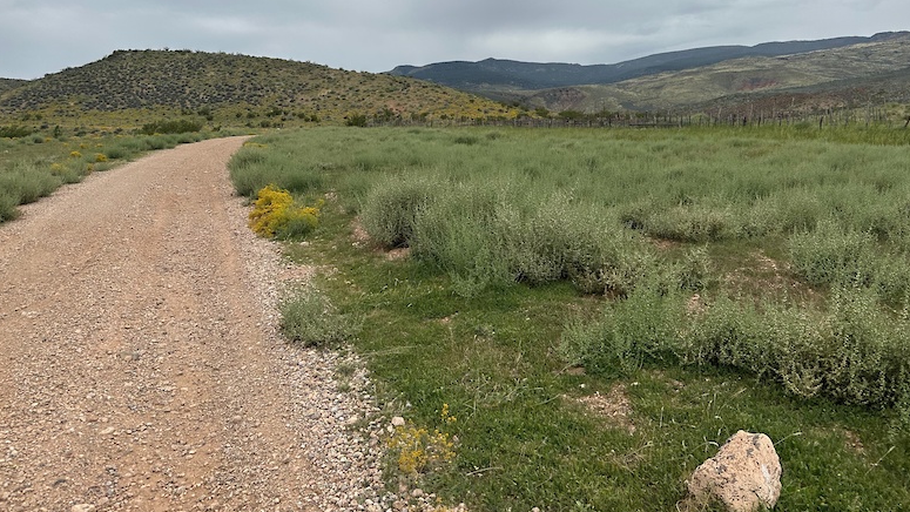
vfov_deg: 42.4
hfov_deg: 69.9
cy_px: 177
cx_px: 456
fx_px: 652
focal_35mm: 27
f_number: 1.78
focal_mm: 6.86
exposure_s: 1/4545
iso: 80
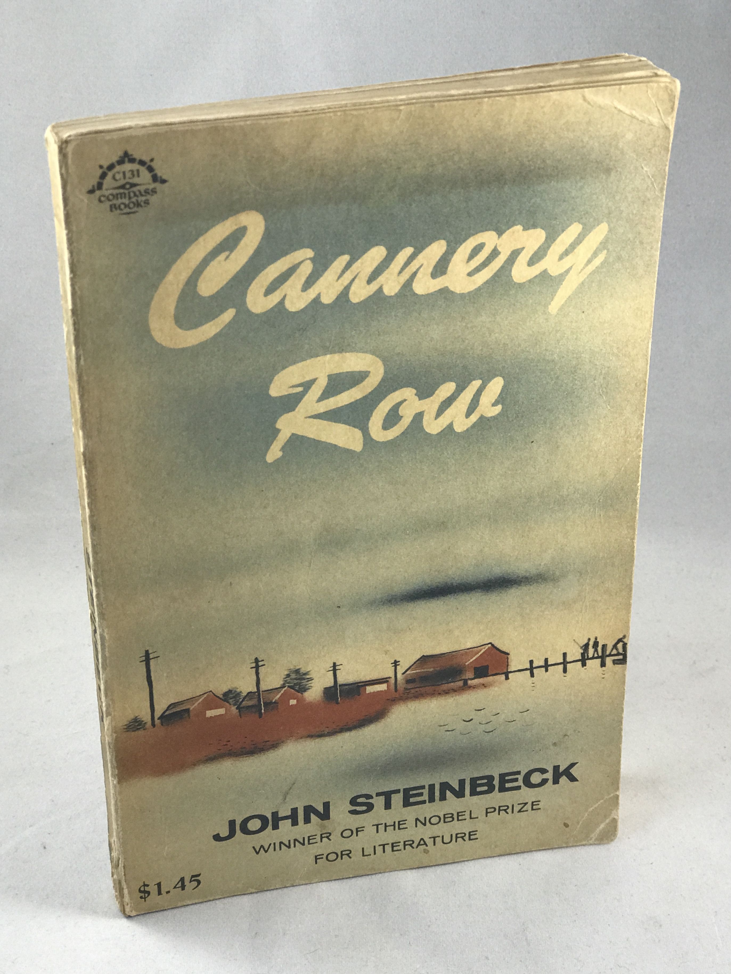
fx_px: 1605
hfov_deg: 25.7
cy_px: 487
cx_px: 366
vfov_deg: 33.8
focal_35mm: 57
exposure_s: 1/60
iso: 40
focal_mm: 6.6
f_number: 2.8
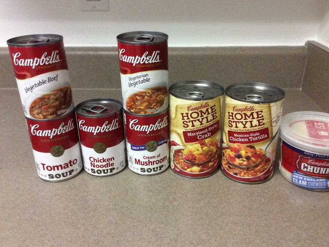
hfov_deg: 55.3
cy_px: 124
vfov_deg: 43.0
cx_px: 170
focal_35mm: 33
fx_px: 314
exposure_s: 1/24
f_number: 2.4
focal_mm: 3.3
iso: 250
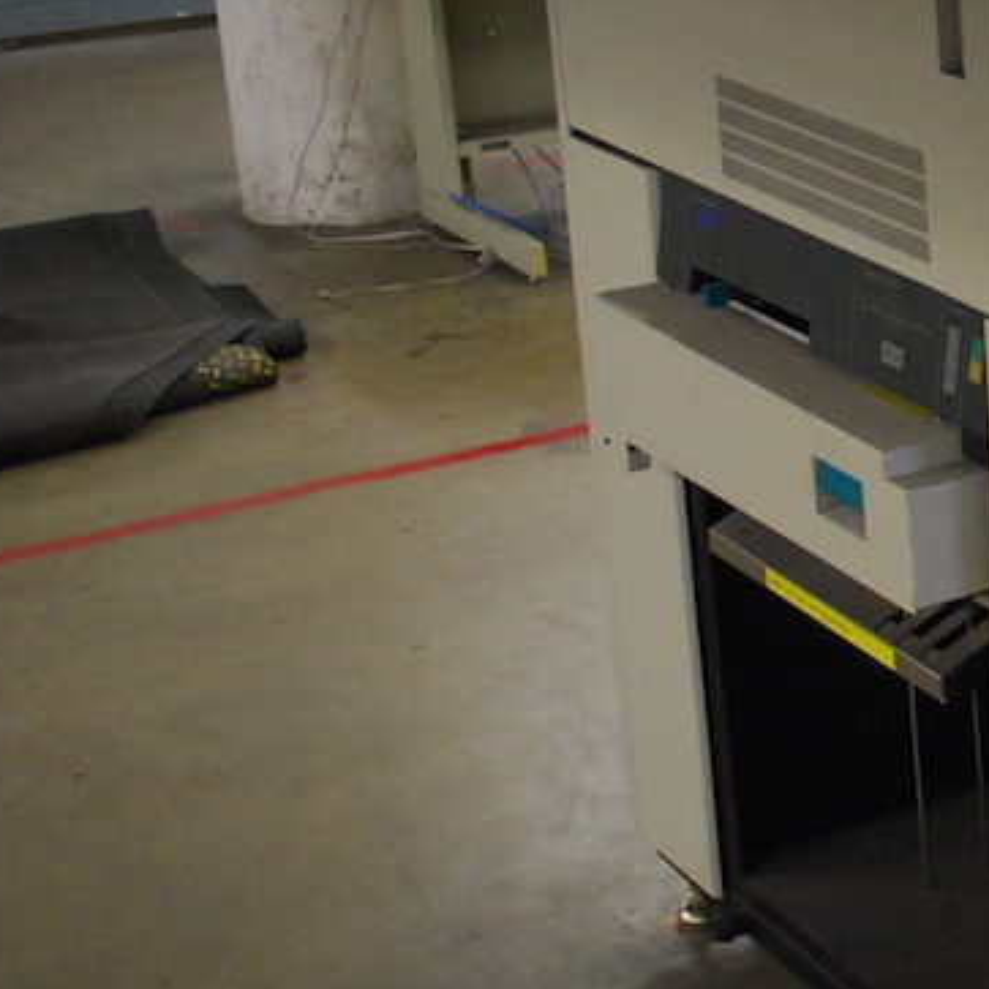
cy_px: 268
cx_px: 1703
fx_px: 2909
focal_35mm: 90
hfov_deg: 16.6
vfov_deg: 19.2
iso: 1100
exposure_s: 1/30
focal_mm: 20
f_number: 3.8
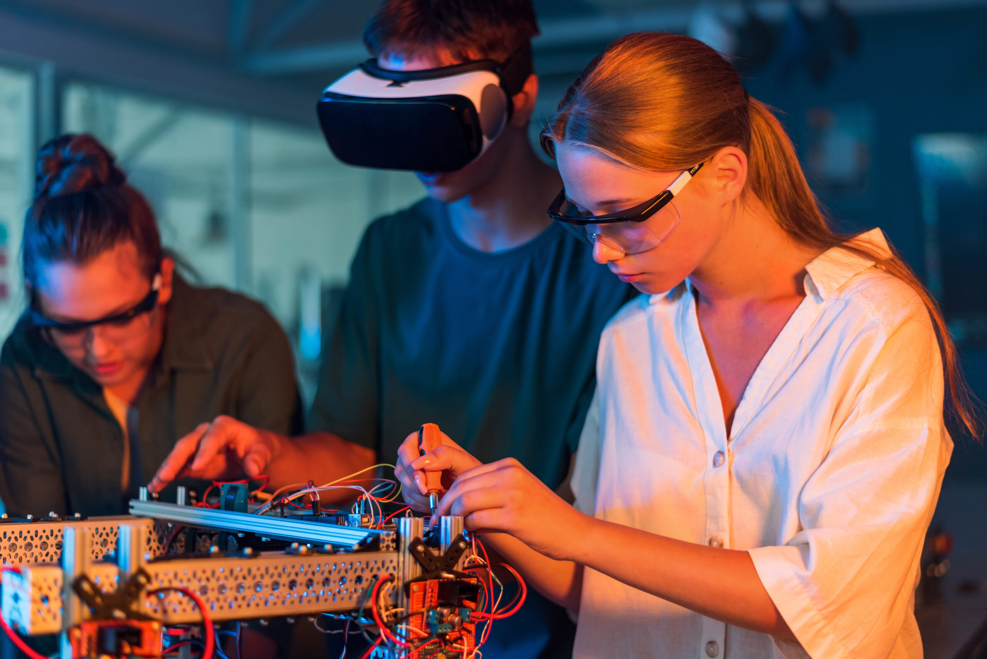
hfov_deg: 39.6
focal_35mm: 50
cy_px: 330
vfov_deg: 27.0
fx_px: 1371
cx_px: 494
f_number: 2
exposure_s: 1/250
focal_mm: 50
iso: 400
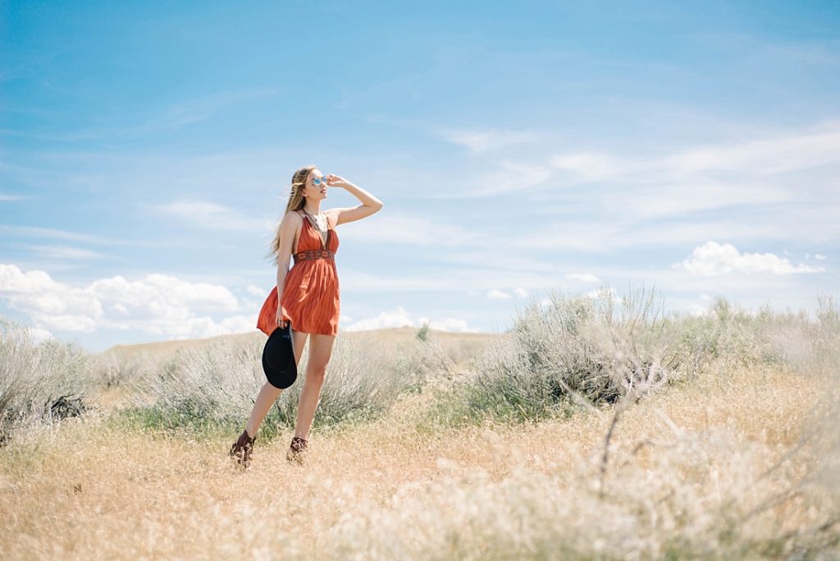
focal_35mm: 50
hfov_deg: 39.6
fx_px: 1167
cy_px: 280
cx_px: 420
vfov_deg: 27.0
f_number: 2.2
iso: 100
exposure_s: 1/3200
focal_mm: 50
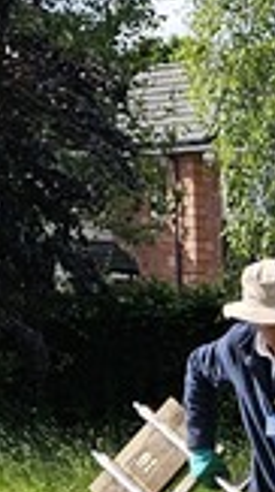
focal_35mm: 185
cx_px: 888
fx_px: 2412
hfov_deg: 6.0
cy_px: 676
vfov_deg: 11.3
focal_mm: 6.3
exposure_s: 1/591
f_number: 1.7
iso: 10
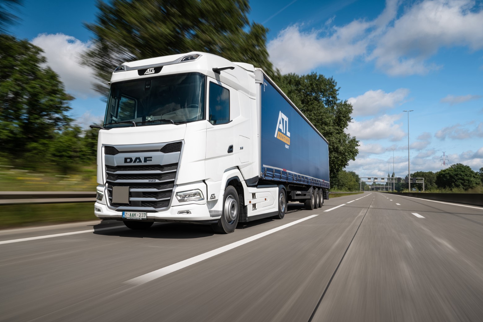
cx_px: 251
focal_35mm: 25
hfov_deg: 71.5
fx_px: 335
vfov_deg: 51.3
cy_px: 155
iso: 32
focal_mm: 24
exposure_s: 1/30
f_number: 11
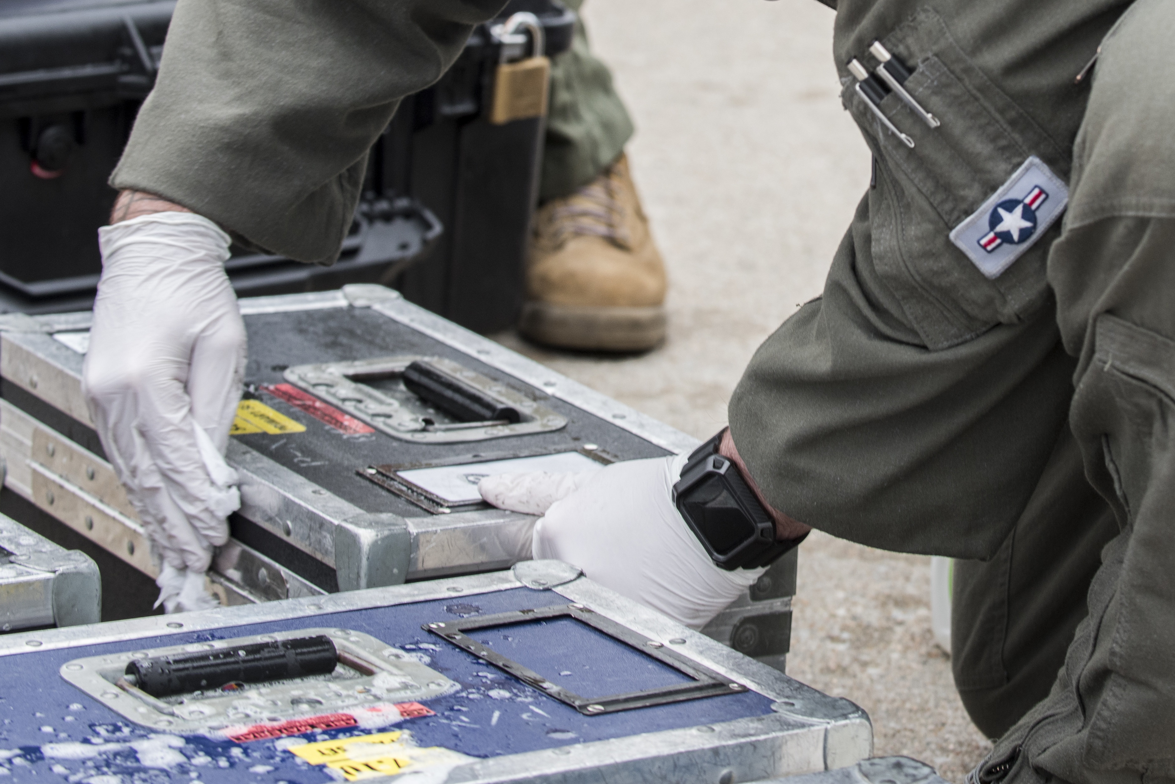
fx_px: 4440
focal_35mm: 136
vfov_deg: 10.0
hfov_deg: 15.0
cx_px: 810
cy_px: 33
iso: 400
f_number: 5
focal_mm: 70
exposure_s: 1/160
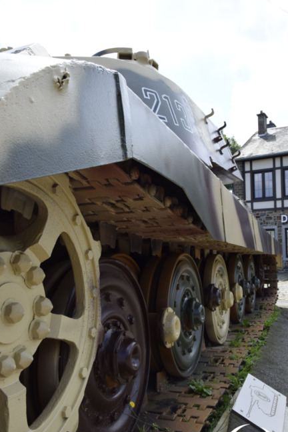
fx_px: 384
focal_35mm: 32
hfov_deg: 41.1
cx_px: 149
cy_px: 235
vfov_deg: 58.6
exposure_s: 1/250
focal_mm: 18
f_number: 8
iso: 200
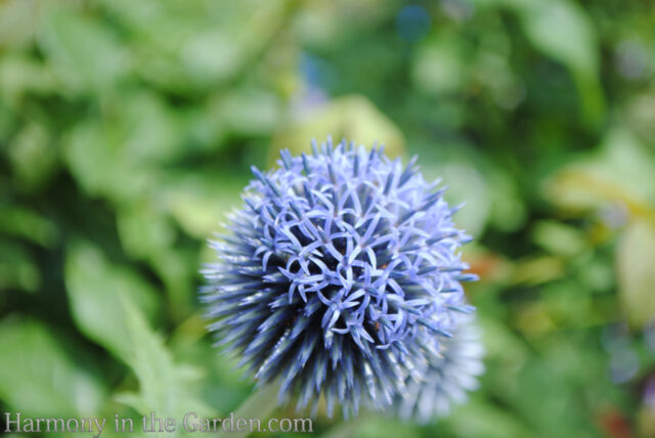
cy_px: 219
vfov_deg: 16.6
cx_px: 328
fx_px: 1502
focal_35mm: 82
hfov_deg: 24.6
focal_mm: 55
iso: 100
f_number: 6.3
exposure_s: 1/160
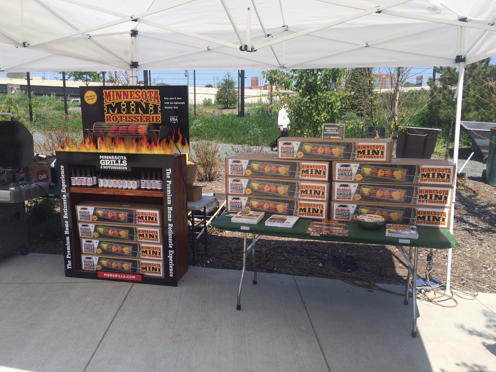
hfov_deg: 61.7
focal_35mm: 29
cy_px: 186
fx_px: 416
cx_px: 248
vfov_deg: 48.2
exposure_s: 1/1786
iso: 32
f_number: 2.2
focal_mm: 4.15
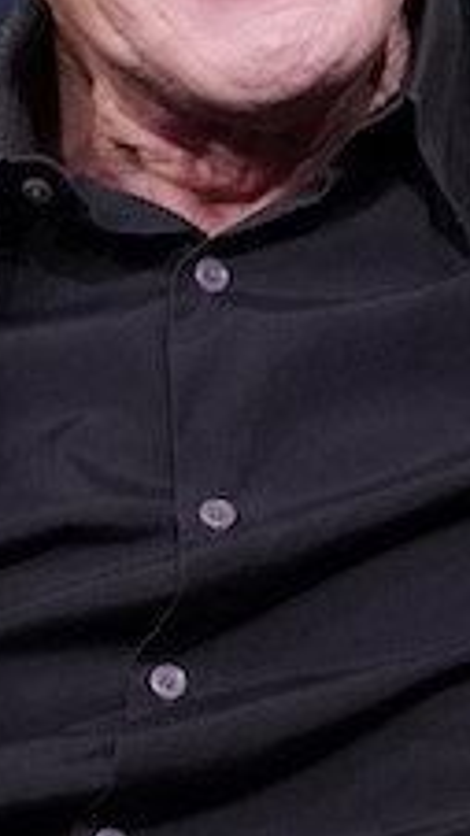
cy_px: 488
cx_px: 1036
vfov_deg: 2.2
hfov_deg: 1.2
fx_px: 21906
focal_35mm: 988
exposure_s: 1/160
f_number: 3.5
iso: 5000
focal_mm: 178
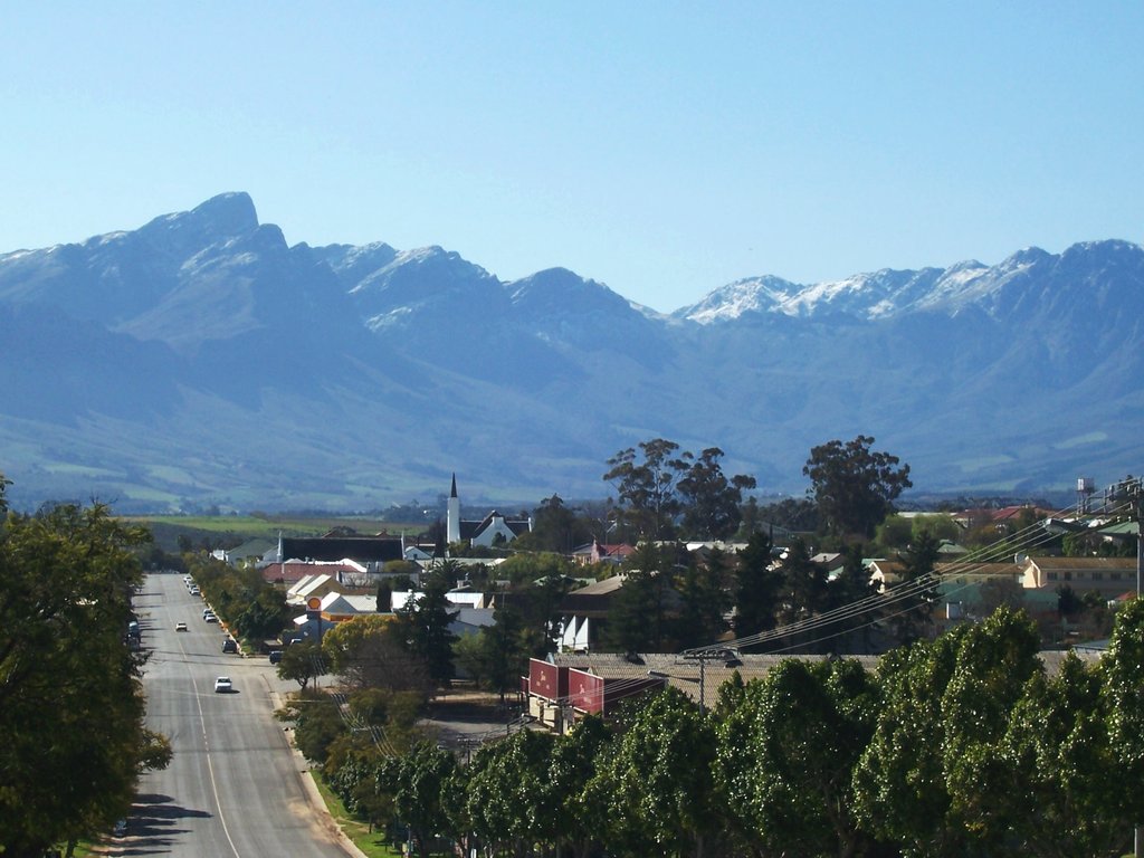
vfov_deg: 14.5
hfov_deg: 19.3
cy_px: 429
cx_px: 572
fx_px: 3371
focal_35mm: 102
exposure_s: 1/250
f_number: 9.5
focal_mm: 16.8
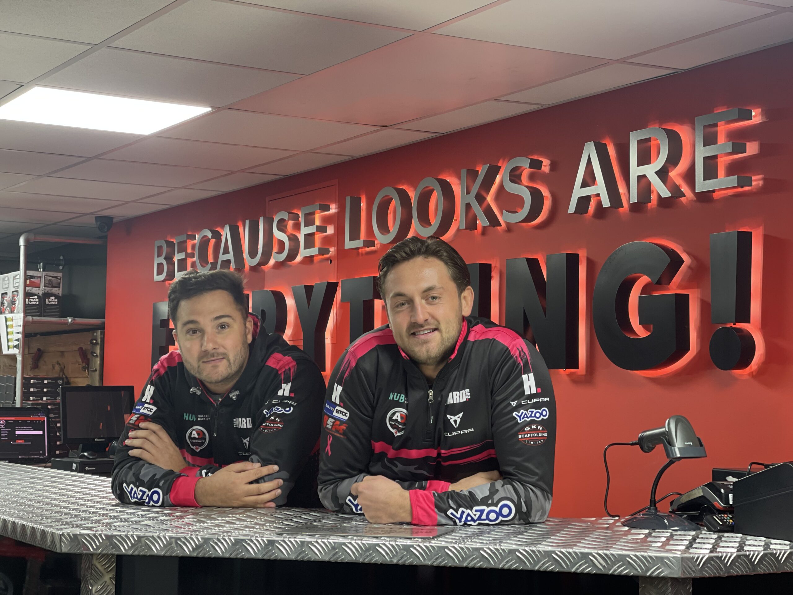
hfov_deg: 30.3
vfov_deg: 22.9
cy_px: 298
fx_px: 1466
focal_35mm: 64
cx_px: 396
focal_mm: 7.5
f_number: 2.2
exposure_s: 1/33
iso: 125
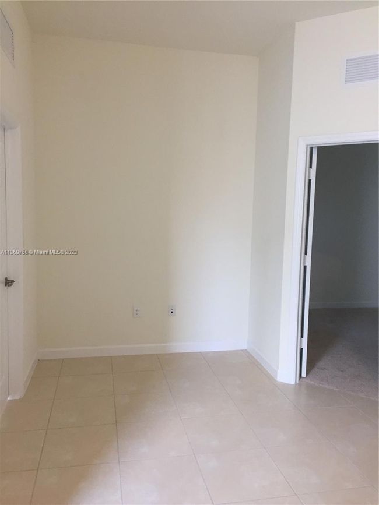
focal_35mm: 29
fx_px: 423
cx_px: 190
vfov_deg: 61.7
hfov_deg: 48.2
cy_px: 252
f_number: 2.2
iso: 100
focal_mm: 4.15
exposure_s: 1/30
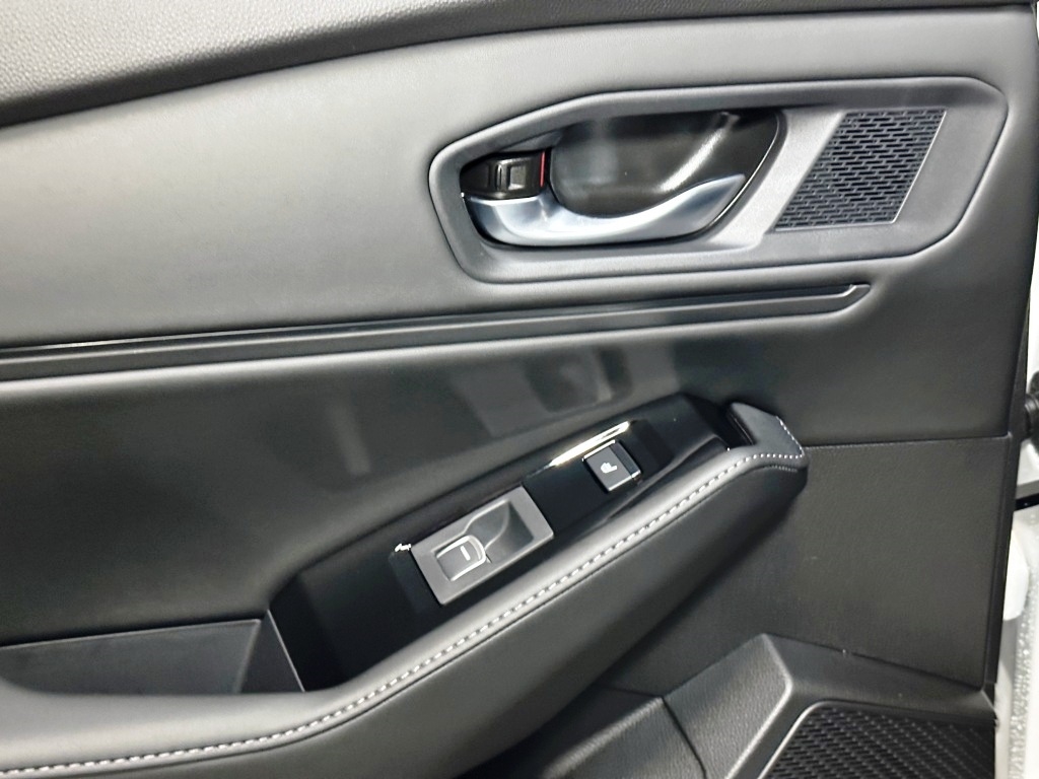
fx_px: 1441
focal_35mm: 48
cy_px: 390
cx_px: 520
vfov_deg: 30.3
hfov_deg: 39.7
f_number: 1.78
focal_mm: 6.86
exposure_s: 1/30
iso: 640
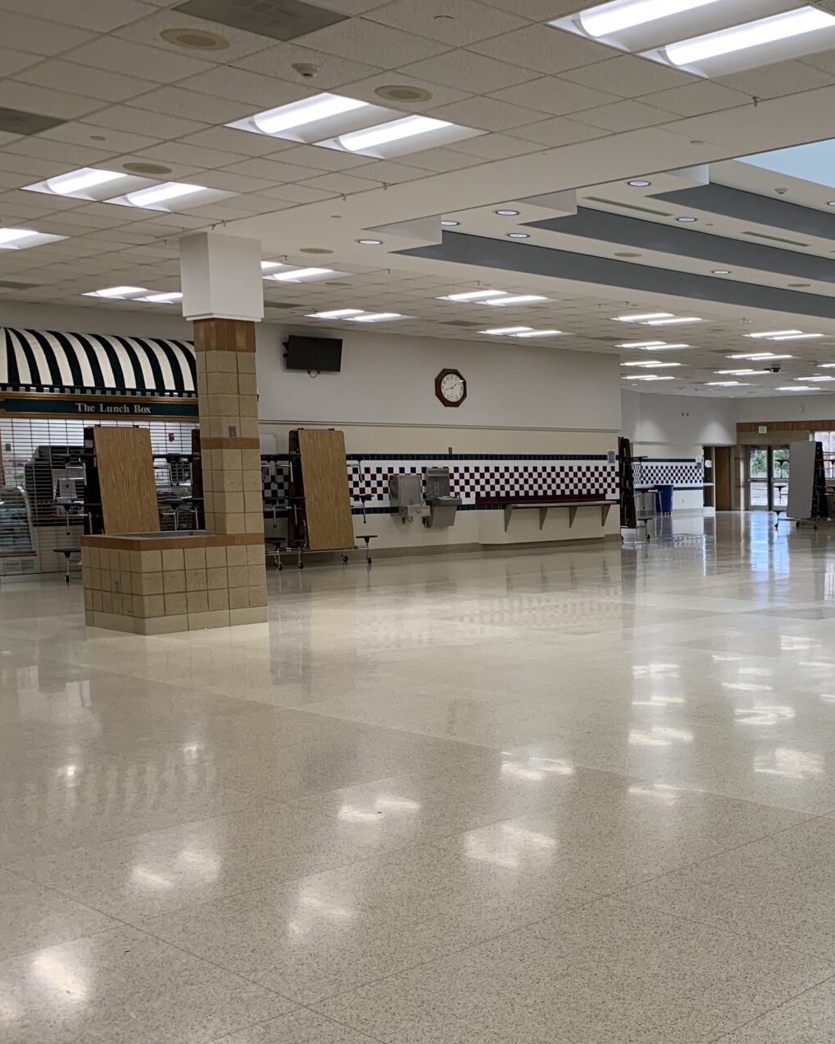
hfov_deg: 33.9
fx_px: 1267
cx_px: 795
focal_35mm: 41
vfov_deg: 44.6
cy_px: 614
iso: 80
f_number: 1.8
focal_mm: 4.25
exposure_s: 1/120
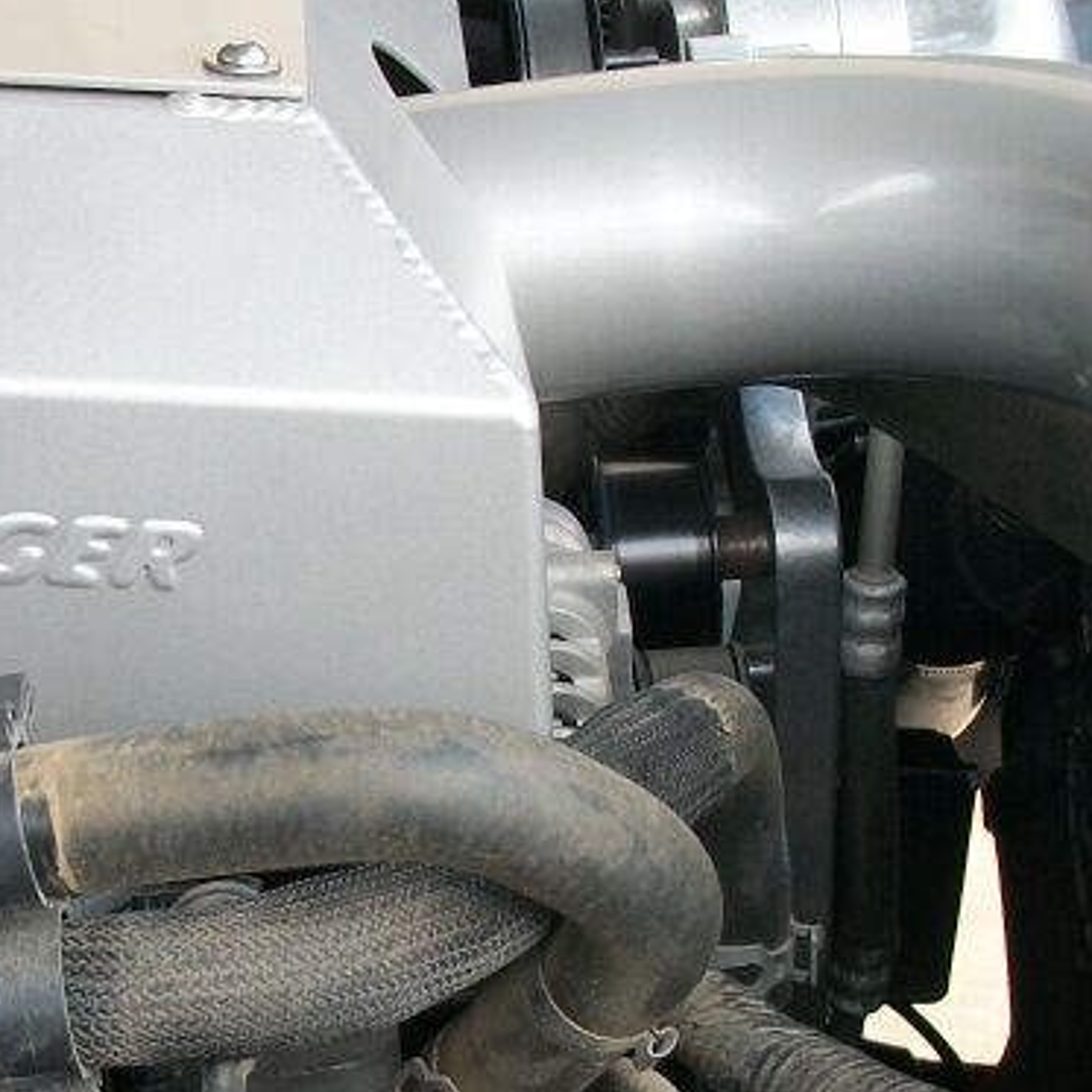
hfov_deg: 17.8
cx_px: 205
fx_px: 3462
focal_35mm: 97
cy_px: 910
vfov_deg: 17.7
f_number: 2.9
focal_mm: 5.7
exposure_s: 1/100
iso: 80
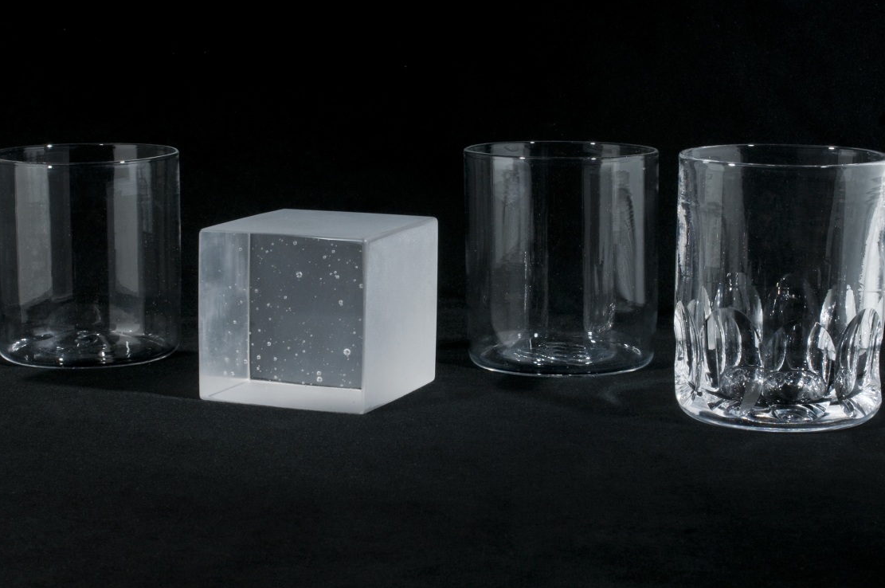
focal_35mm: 81
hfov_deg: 25.1
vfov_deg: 16.8
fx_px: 1989
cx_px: 440
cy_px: 264
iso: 200
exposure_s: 1/125
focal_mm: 48
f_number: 22
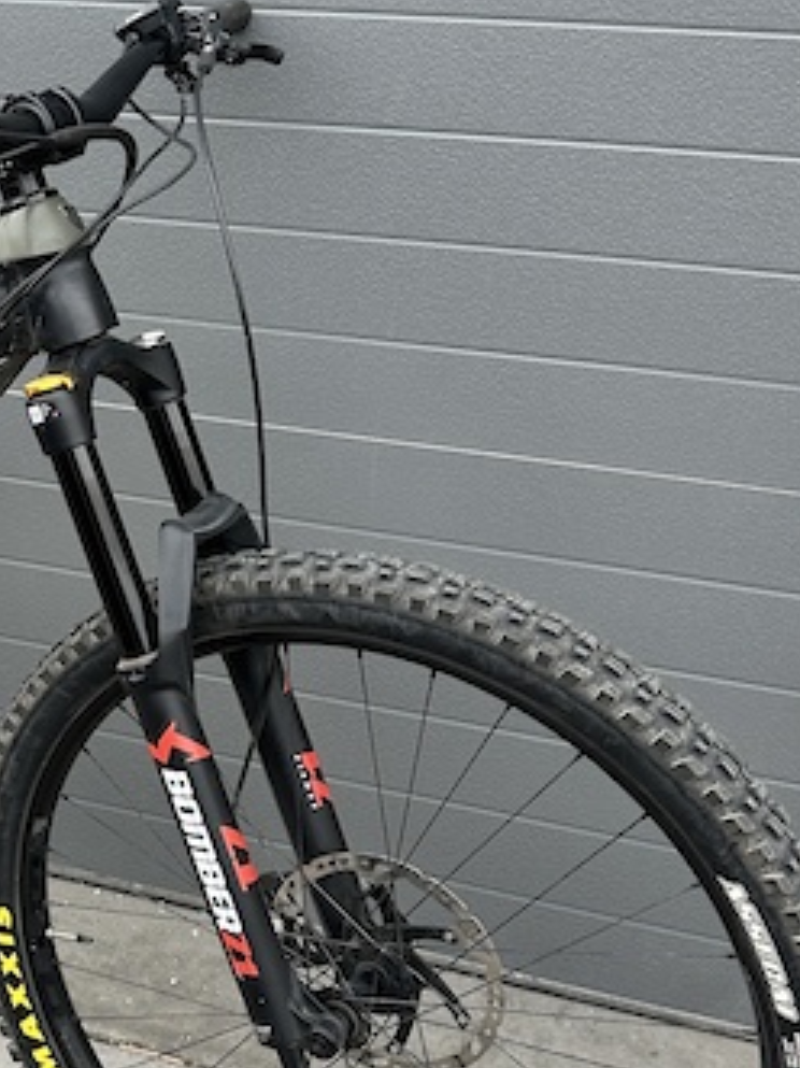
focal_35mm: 58
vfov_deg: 33.2
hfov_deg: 23.8
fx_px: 1788
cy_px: 590
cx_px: -45
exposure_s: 1/236
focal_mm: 6.86
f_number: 1.78
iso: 64
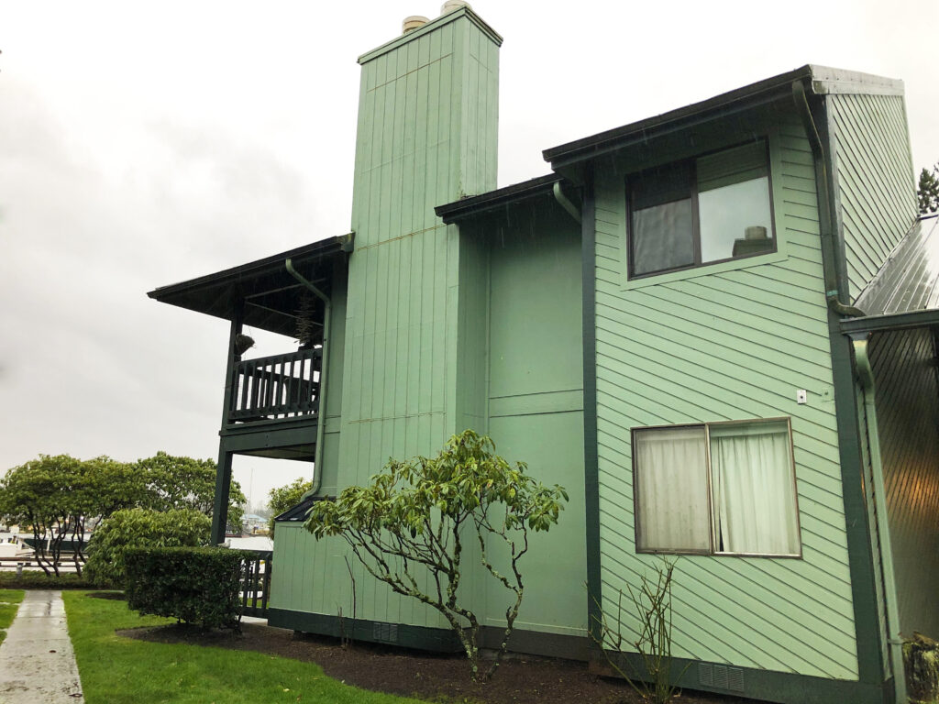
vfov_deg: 49.7
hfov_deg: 63.4
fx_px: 760
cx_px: 470
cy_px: 352
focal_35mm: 28
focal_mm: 3.99
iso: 25
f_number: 1.8
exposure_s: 1/40
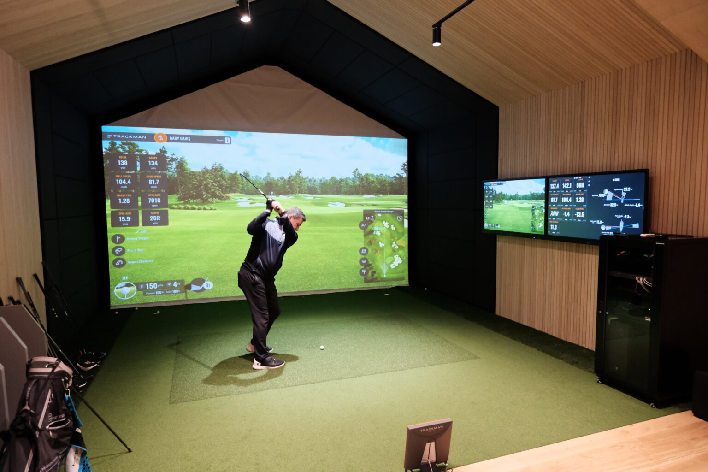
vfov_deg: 55.1
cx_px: 354
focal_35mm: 23
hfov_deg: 76.1
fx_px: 452
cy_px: 236
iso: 4000
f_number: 3.5
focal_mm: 15
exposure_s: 1/100
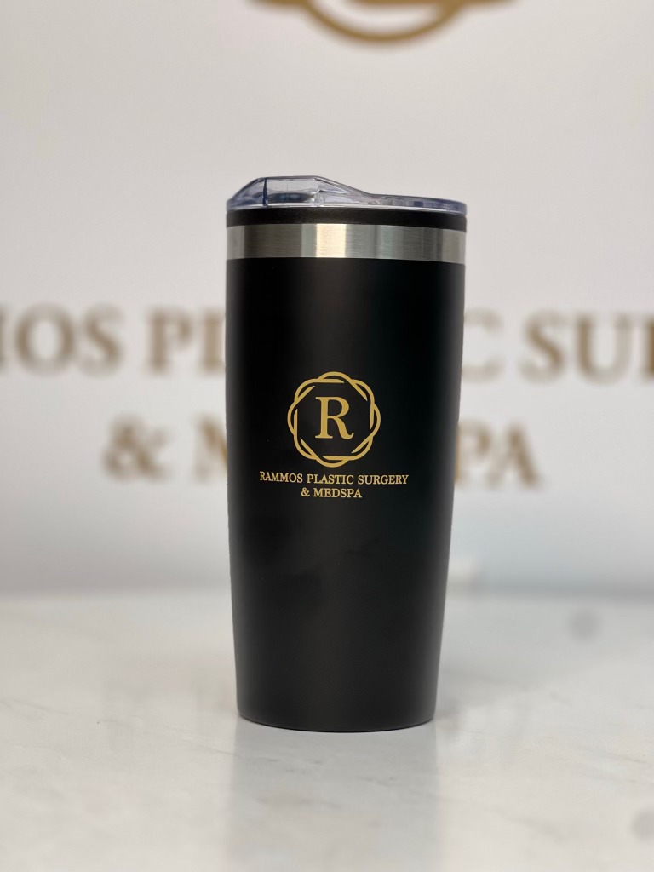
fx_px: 1940
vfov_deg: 25.3
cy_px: 436
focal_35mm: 77
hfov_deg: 19.1
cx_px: 327
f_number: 2.8
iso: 250
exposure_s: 1/107
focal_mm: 9
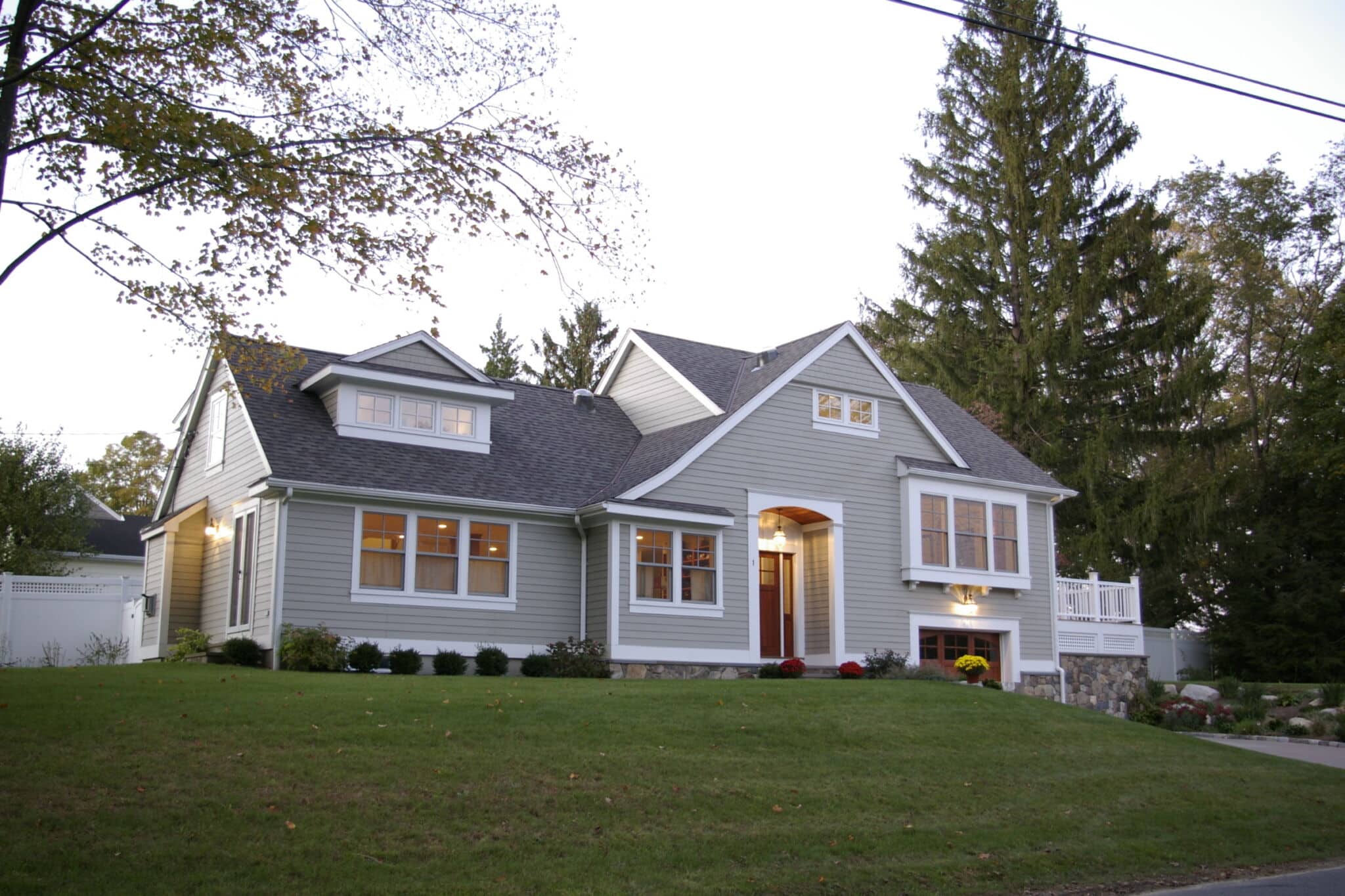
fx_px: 1289
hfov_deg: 55.1
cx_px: 672
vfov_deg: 38.4
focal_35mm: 34
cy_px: 448
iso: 200
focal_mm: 23
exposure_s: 1/6
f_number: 4
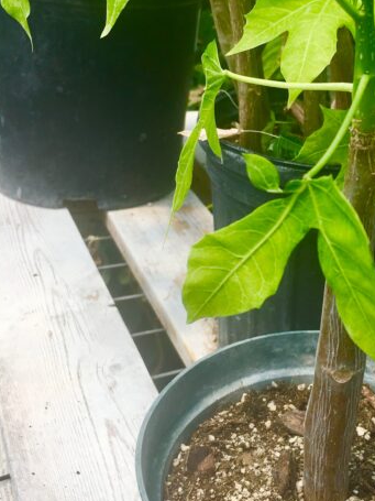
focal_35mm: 51
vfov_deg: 37.4
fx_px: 737
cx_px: 322
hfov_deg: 27.7
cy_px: 207
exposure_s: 1/686
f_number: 2.2
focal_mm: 4.15
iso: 25
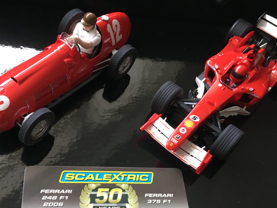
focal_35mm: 43
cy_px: 136
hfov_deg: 43.8
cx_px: 128
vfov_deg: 33.4
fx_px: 344
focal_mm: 4.15
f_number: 2.2
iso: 100
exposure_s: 1/33
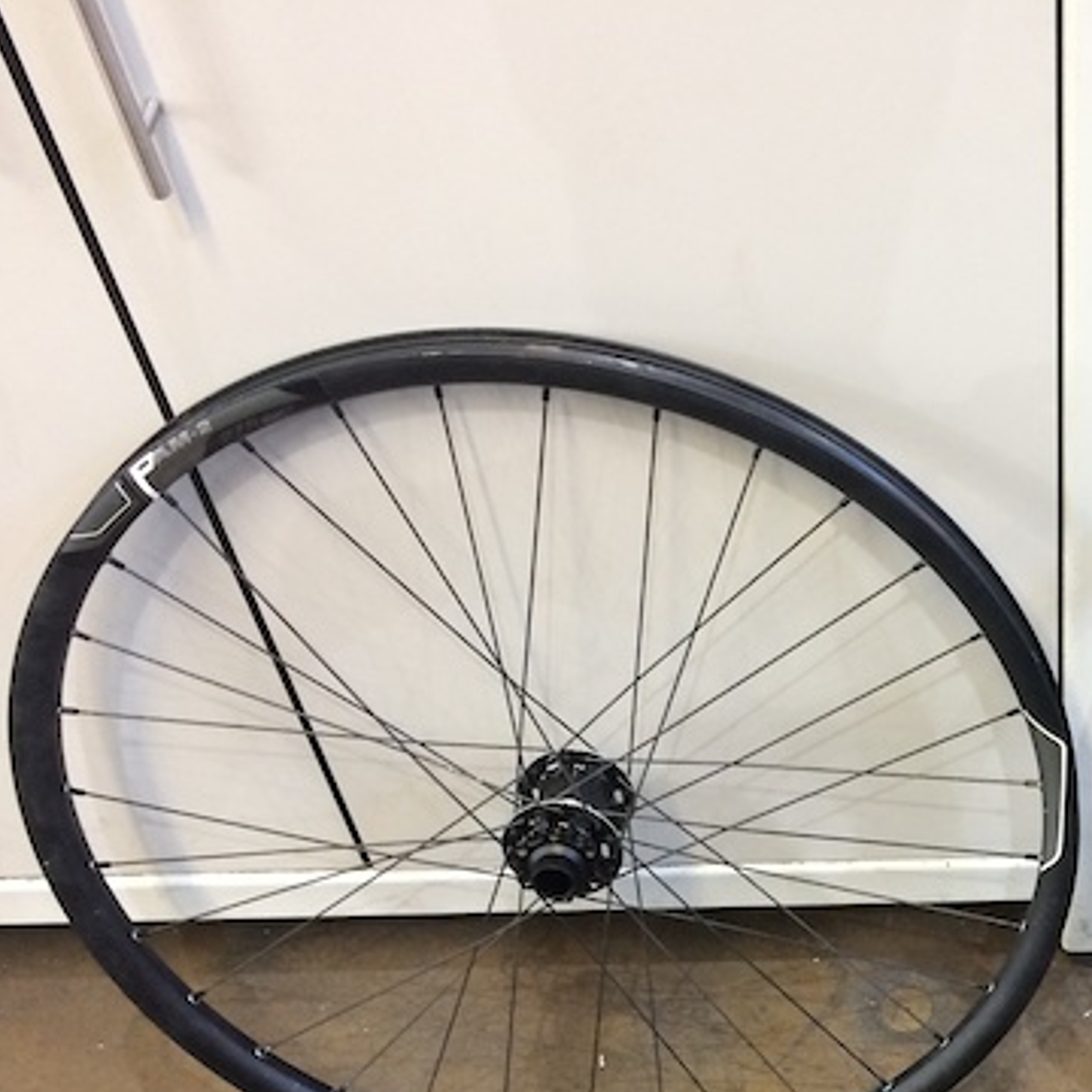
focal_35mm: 57
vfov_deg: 29.3
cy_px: 898
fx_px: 2034
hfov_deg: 28.0
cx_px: 1128
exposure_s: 1/33
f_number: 2.2
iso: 160
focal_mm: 4.15
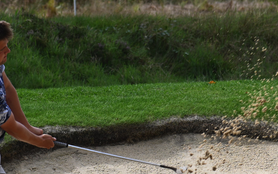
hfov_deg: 4.3
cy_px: 160
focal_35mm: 493
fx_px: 3735
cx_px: 85
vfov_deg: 2.7
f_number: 6.3
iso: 100
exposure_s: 1/640
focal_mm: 145
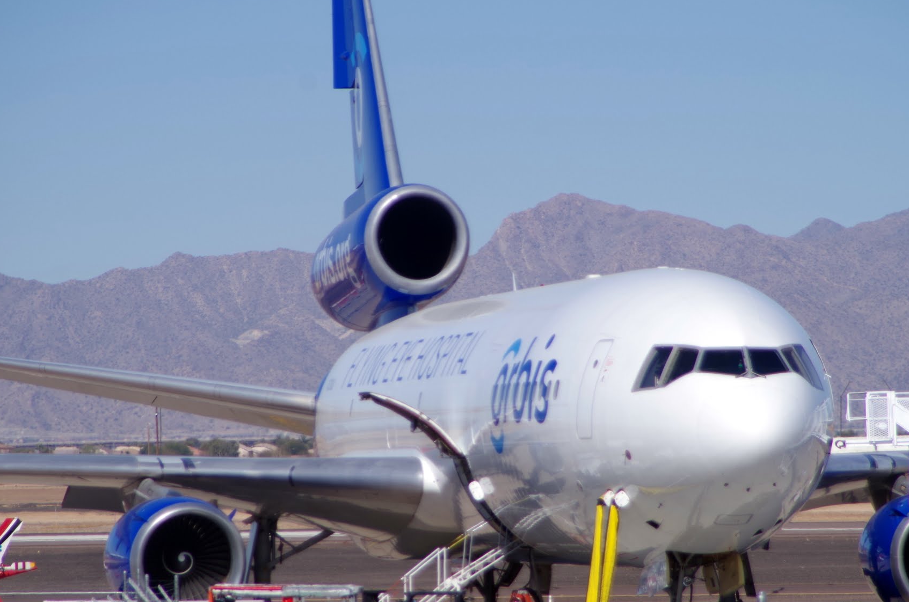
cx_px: 484
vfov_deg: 3.8
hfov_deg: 5.7
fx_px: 9146
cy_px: 356
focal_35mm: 363
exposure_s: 1/800
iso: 100
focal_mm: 200
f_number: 3.5
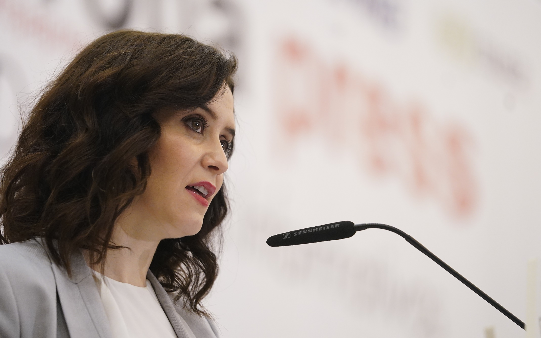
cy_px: 164
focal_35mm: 238
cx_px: 268
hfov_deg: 8.8
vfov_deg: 5.5
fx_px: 3509
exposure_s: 1/640
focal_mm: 200
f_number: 2.8
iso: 2500
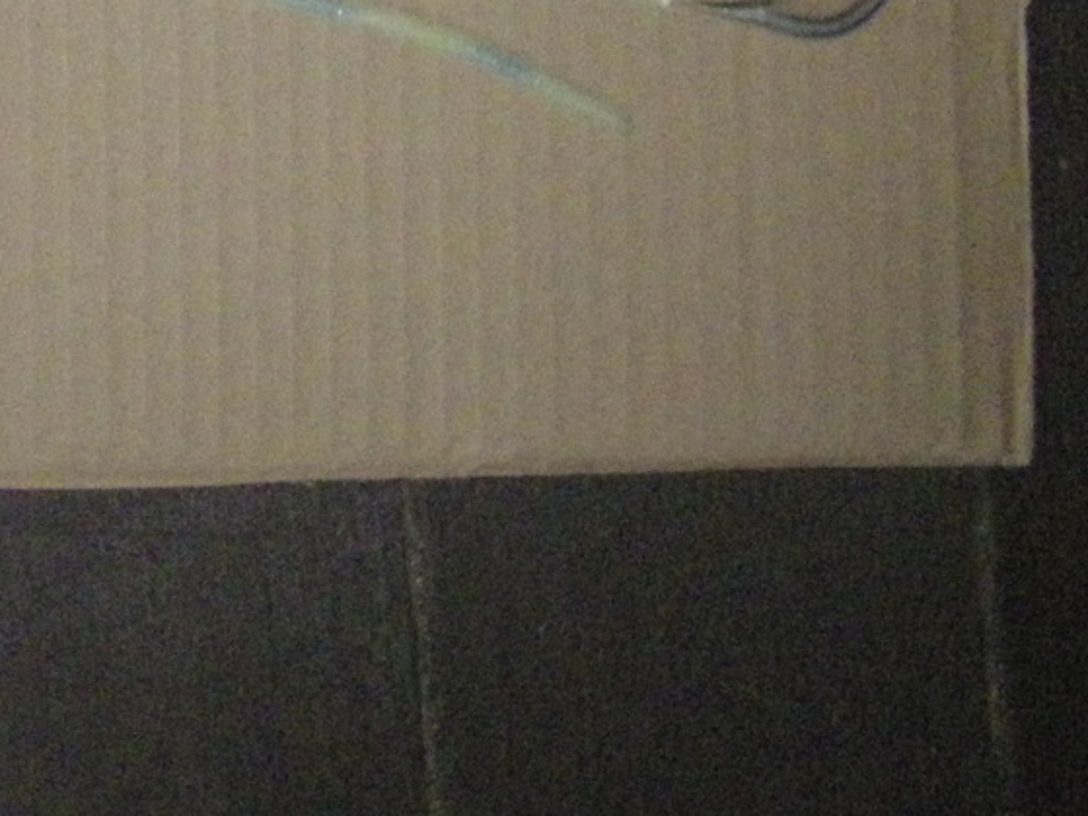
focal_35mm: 116
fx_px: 3645
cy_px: -177
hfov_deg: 16.0
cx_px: -369
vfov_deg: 12.5
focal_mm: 6.3
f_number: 3.5
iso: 800
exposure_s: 1/50
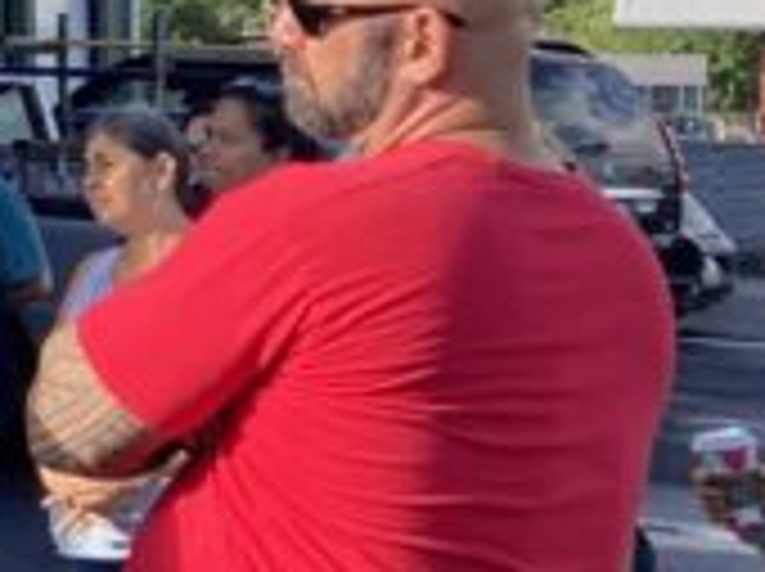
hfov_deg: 10.0
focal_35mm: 169
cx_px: -1184
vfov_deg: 8.7
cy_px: -95
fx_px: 3730
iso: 20
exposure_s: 1/725
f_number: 1.8
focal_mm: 3.99
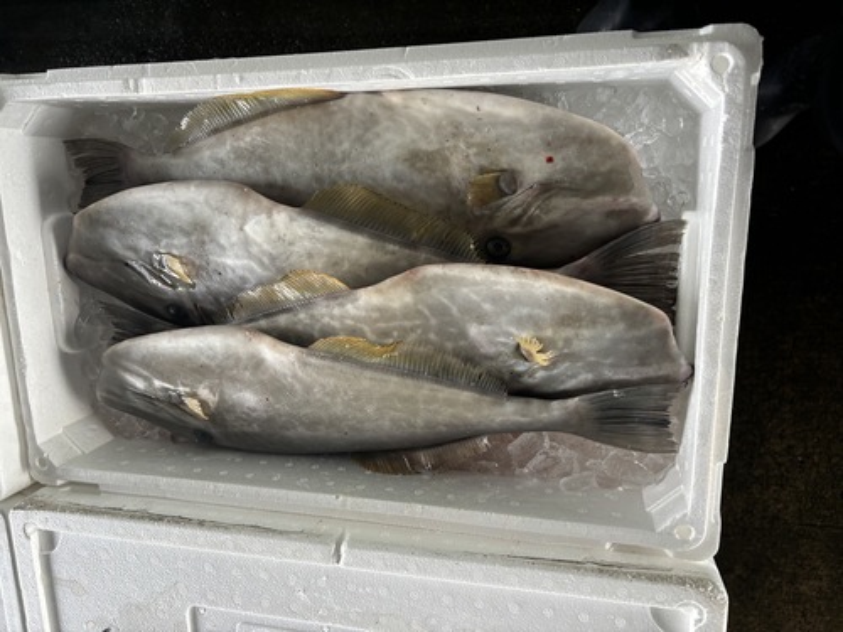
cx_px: 422
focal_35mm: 26
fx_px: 633
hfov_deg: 67.3
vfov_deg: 53.1
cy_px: 316
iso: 100
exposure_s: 1/121
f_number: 1.6
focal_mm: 5.96
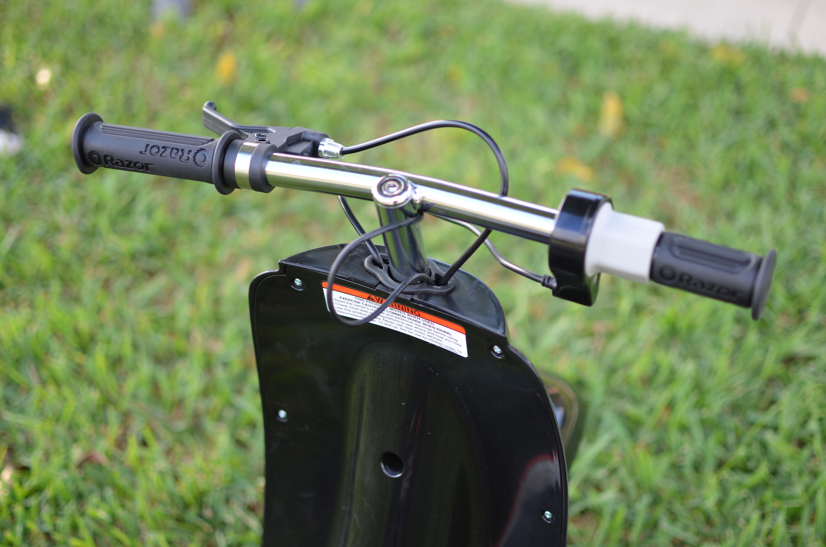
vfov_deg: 25.6
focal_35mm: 52
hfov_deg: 37.9
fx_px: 1202
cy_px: 274
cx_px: 413
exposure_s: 1/200
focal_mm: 35
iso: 100
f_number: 1.8
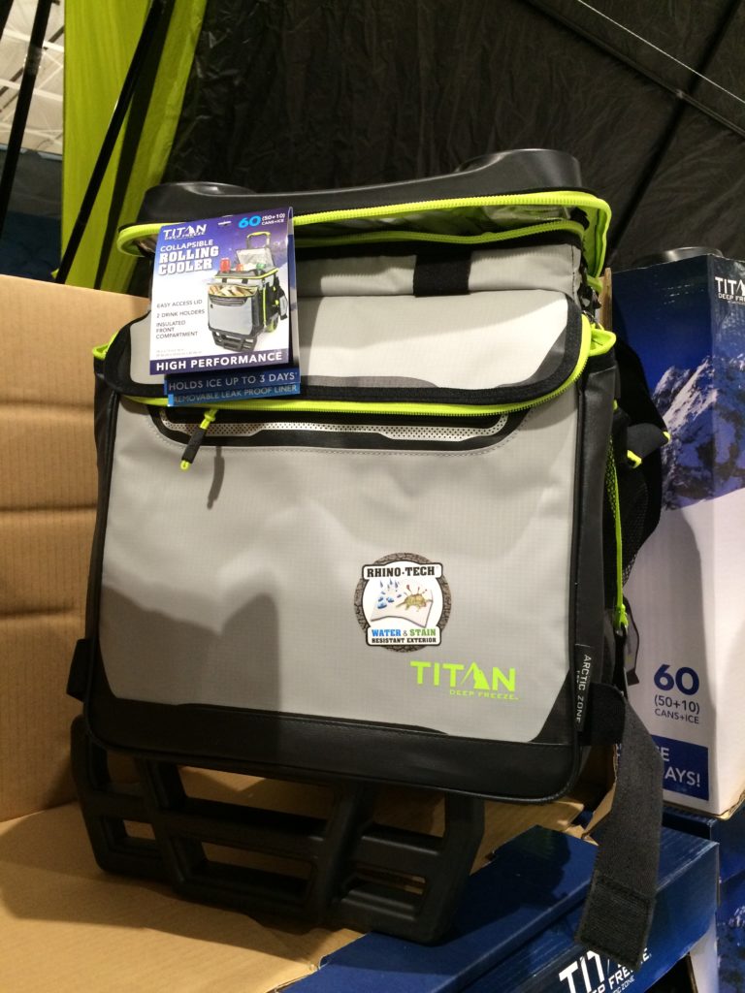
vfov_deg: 61.7
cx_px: 372
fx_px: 832
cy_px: 496
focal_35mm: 29
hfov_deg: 48.2
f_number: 2.2
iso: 200
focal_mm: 4.15
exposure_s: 1/30
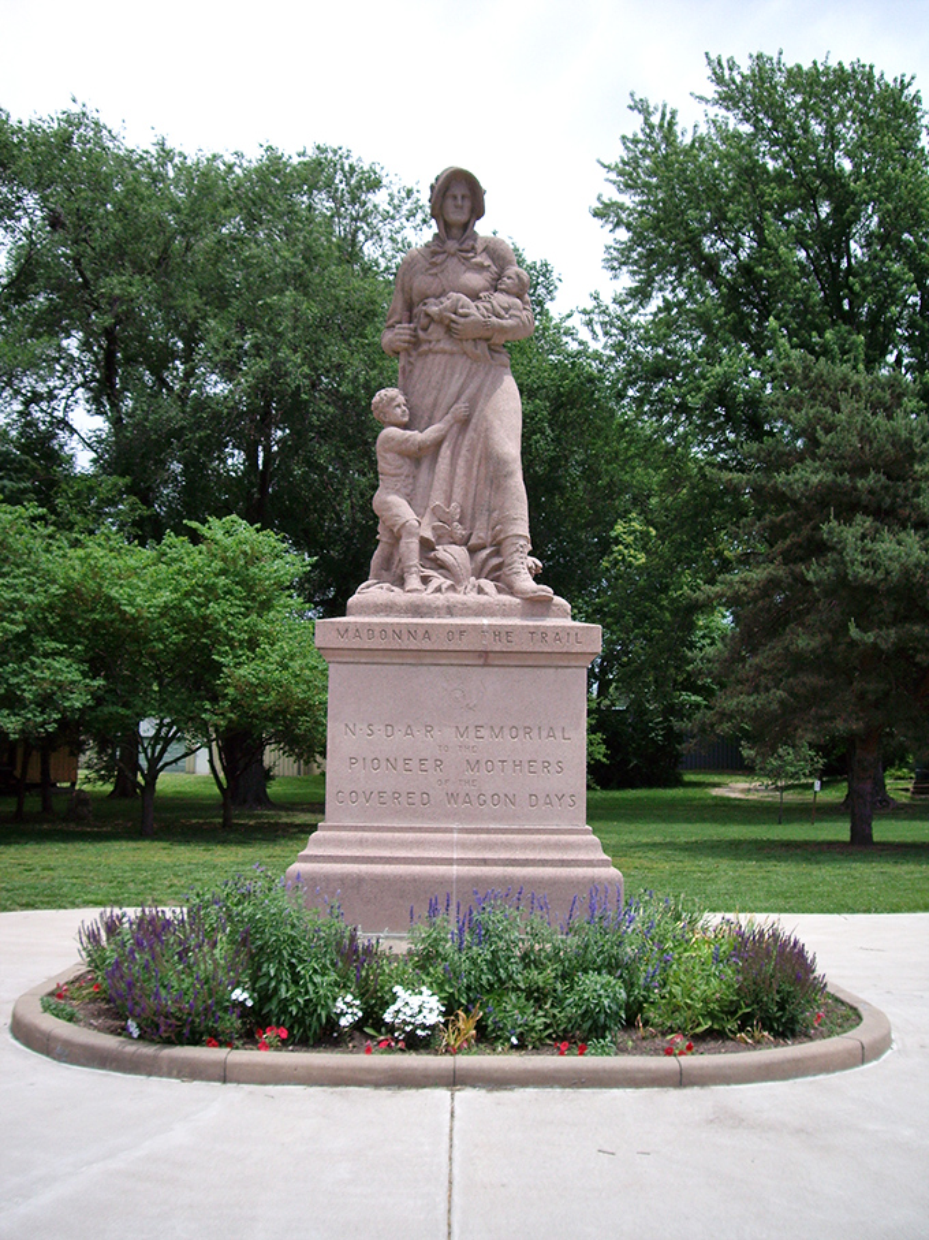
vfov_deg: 49.0
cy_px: 620
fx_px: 1360
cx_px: 464
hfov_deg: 37.7
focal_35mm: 38
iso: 64
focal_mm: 6.2
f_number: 4.3
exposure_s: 1/400
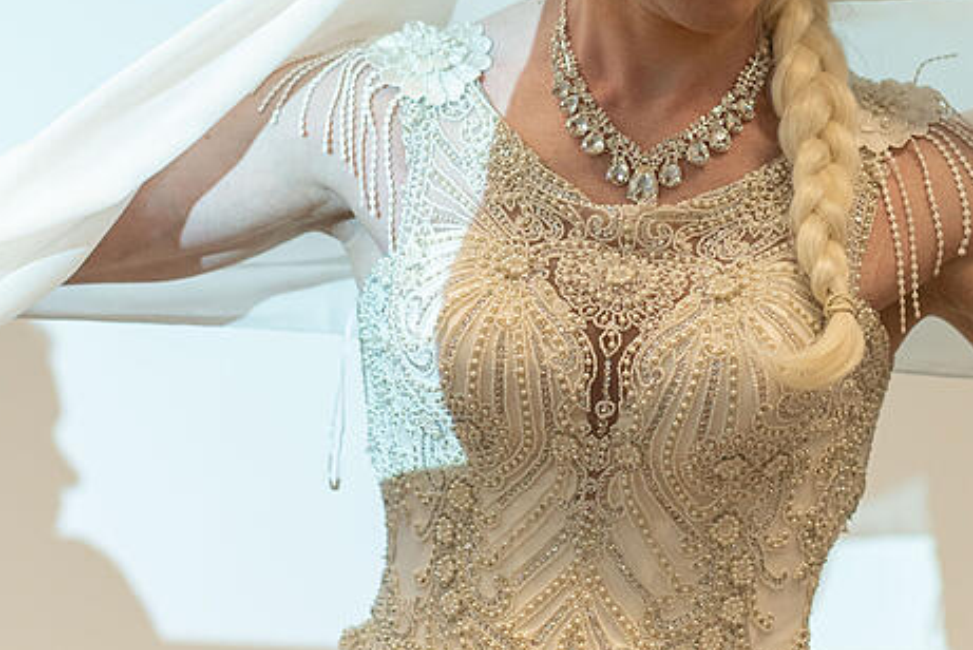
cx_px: 591
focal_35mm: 111
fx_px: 3002
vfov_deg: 12.3
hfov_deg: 18.4
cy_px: 66
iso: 500
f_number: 2
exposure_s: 1/640
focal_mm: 50
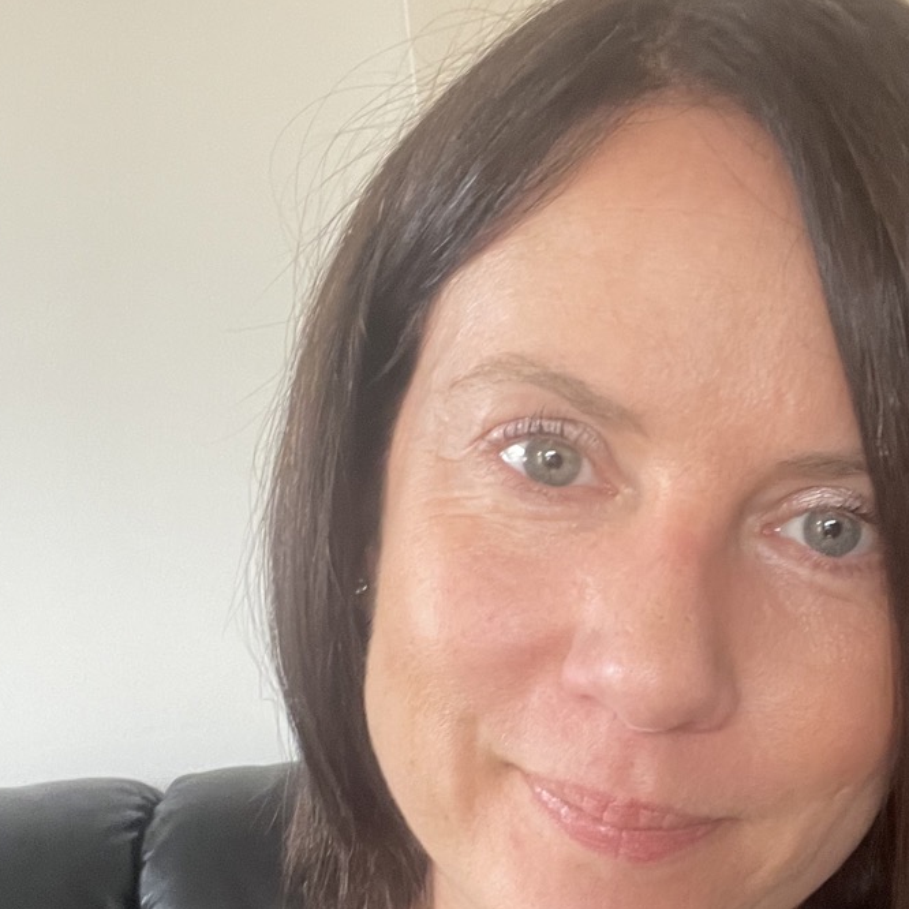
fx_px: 1515
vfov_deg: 32.4
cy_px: 741
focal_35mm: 51
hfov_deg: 33.1
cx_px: 613
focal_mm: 2.71
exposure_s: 1/33
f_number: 2.2
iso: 320
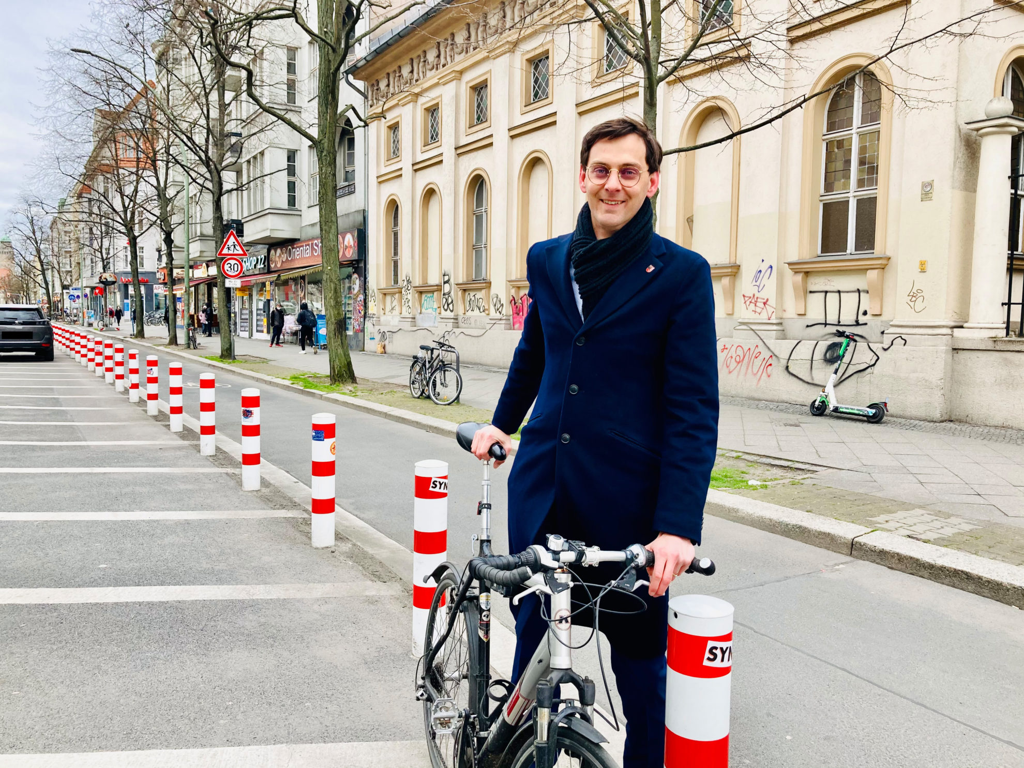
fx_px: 828
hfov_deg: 63.4
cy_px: 384
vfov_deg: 49.7
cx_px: 512
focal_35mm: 28
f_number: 1.8
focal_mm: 3.99
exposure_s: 1/121
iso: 25
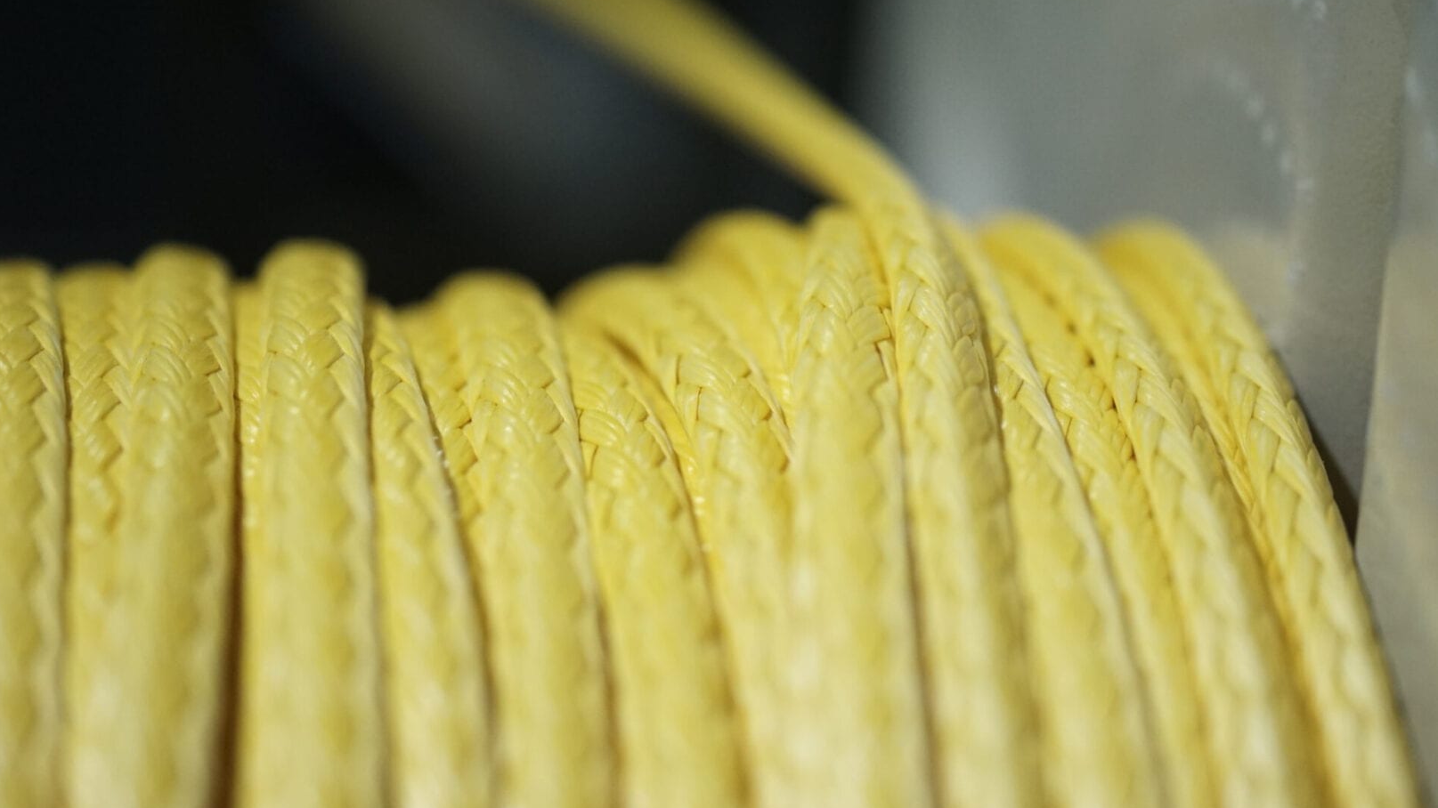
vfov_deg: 7.3
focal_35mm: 166
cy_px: 344
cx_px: 719
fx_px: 6311
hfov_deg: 13.0
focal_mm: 105
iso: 1000
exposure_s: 1/200
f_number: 2.8
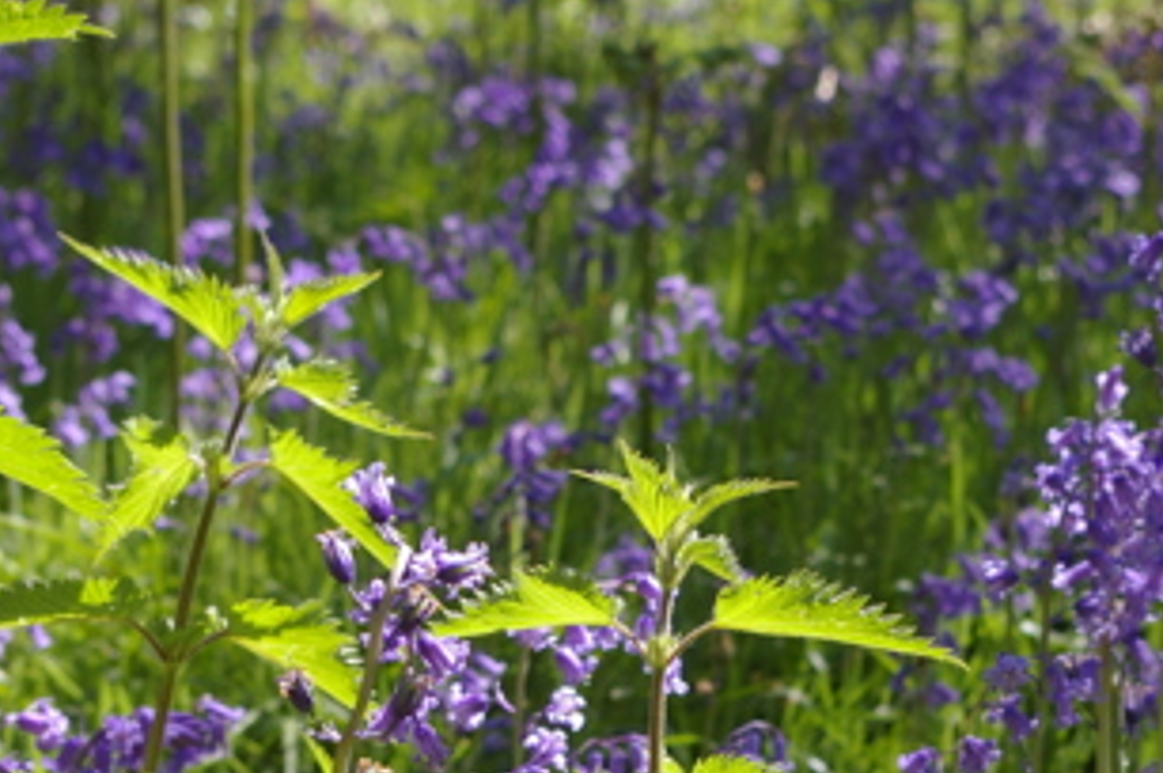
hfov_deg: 13.1
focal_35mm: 157
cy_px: 557
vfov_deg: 8.7
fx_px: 5065
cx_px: 799
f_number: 9.5
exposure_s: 1/125
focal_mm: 55
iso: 200
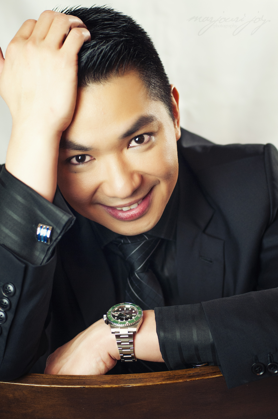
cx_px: 139
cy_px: 210
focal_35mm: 75
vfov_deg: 27.0
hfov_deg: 18.1
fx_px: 871
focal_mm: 50
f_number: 2.8
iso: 250
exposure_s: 1/125
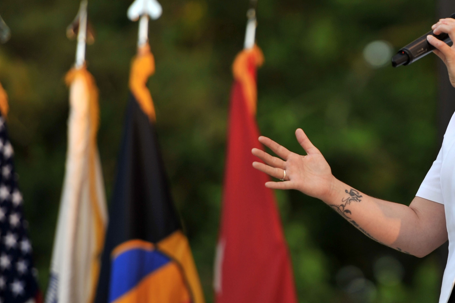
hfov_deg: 5.5
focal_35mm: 375
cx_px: 342
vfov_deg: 3.7
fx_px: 4736
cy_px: 173
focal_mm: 200
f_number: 2.8
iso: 200
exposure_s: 1/250
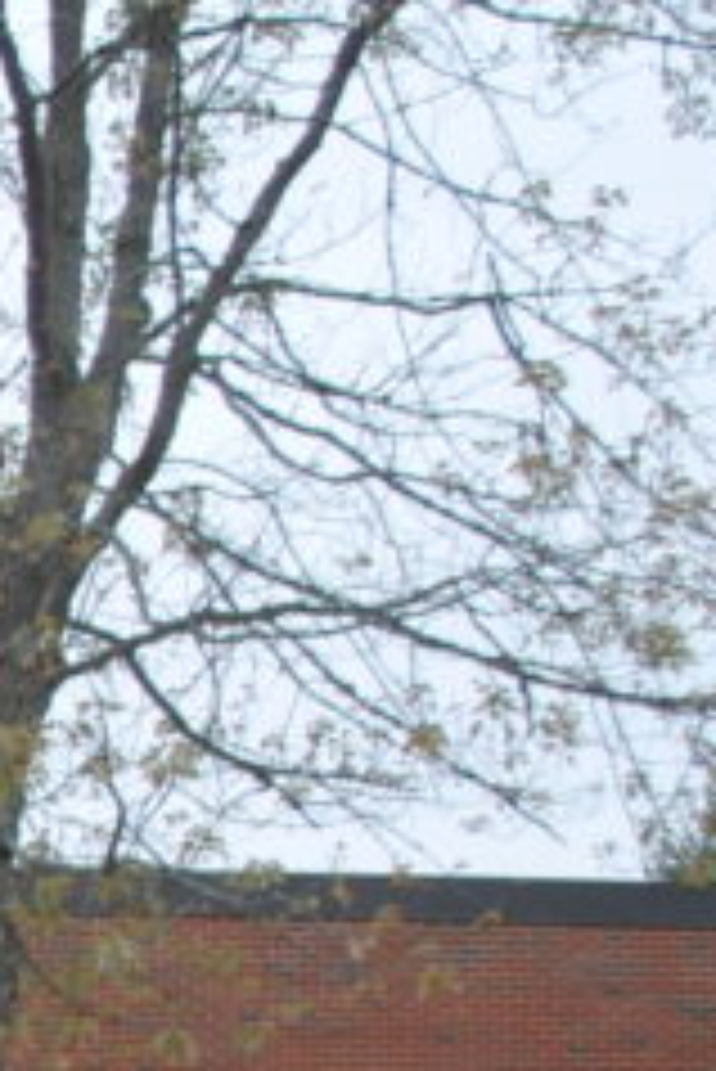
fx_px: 3723
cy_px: 1224
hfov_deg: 9.3
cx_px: -1243
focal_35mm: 125
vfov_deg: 15.9
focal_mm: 18
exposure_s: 1/160
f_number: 3.5
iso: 100
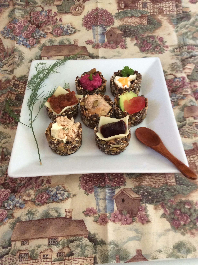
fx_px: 245
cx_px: 99
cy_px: 132
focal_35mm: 32
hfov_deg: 44.1
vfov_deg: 56.9
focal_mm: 3.3
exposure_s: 1/25
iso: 200
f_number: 2.4
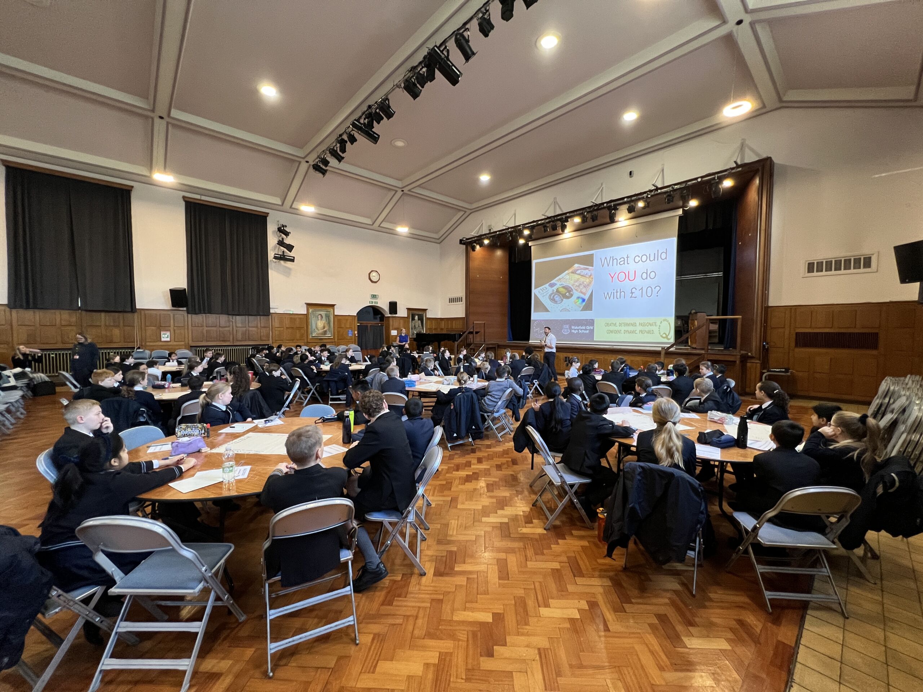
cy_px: 346
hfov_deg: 106.2
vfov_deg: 89.9
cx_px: 462
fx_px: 347
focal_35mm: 13
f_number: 1.8
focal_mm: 1.57
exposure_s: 1/50
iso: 320
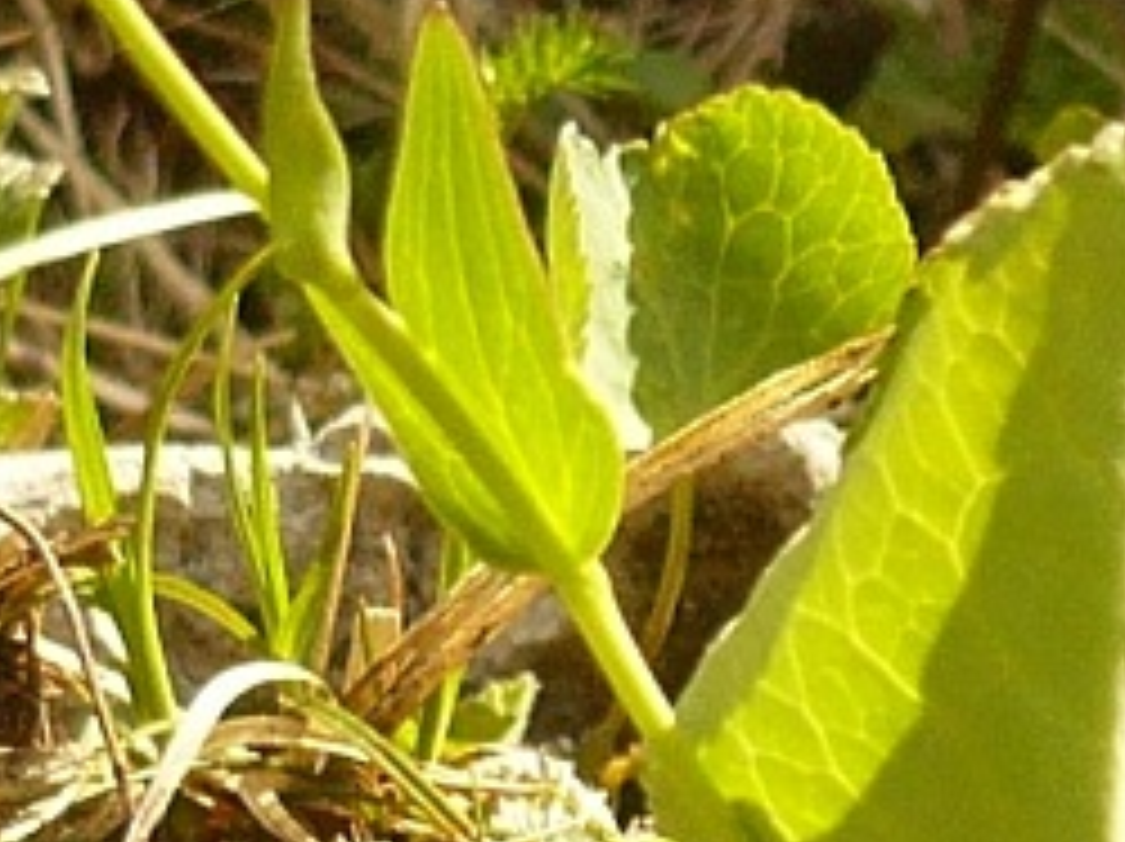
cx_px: 1744
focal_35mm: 168
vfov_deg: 8.8
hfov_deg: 11.3
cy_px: 572
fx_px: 5455
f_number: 2.8
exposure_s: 1/500
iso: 100
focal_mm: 5.8
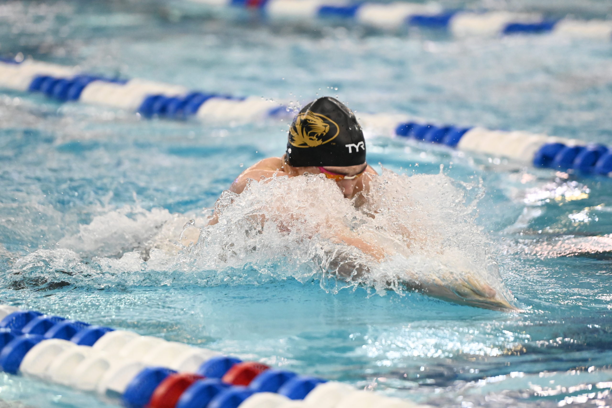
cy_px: 204
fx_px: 3399
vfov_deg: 6.9
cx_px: 306
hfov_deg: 10.3
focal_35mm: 200
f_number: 2.8
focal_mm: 200
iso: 10000
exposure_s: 1/1250
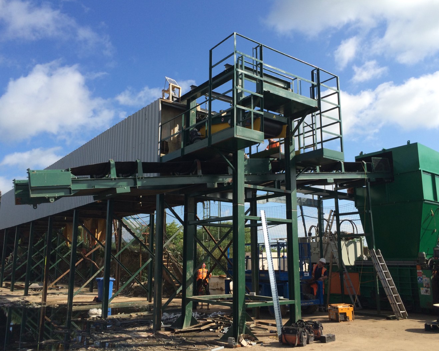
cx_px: 224
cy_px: 177
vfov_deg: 47.1
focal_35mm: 31
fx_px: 403
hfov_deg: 57.2
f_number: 2.2
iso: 32
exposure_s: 1/1866
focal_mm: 4.15
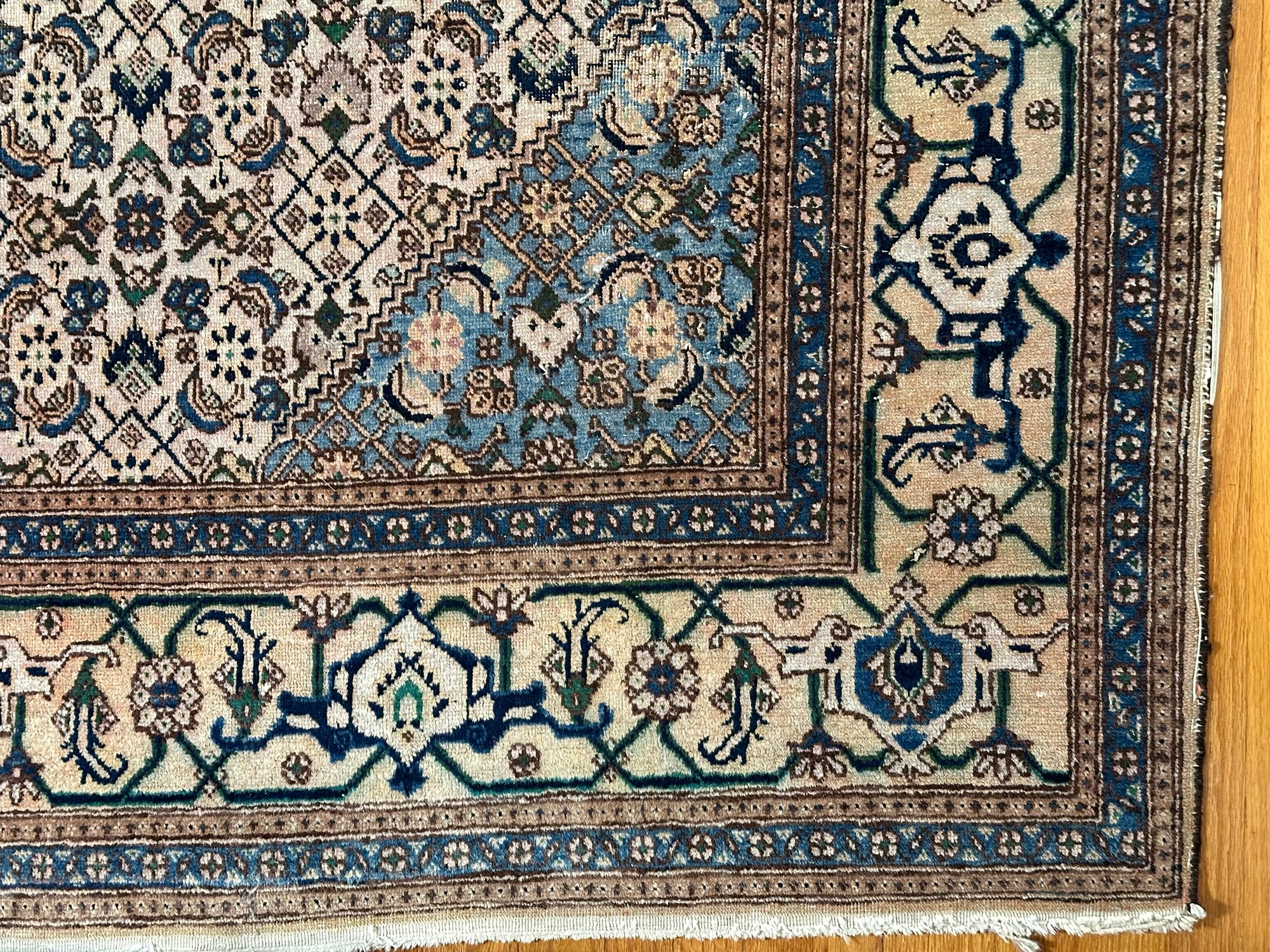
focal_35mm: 48
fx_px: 1761
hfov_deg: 39.7
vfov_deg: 30.3
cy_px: 476
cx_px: 635
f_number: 1.78
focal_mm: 6.86
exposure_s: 1/40
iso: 400
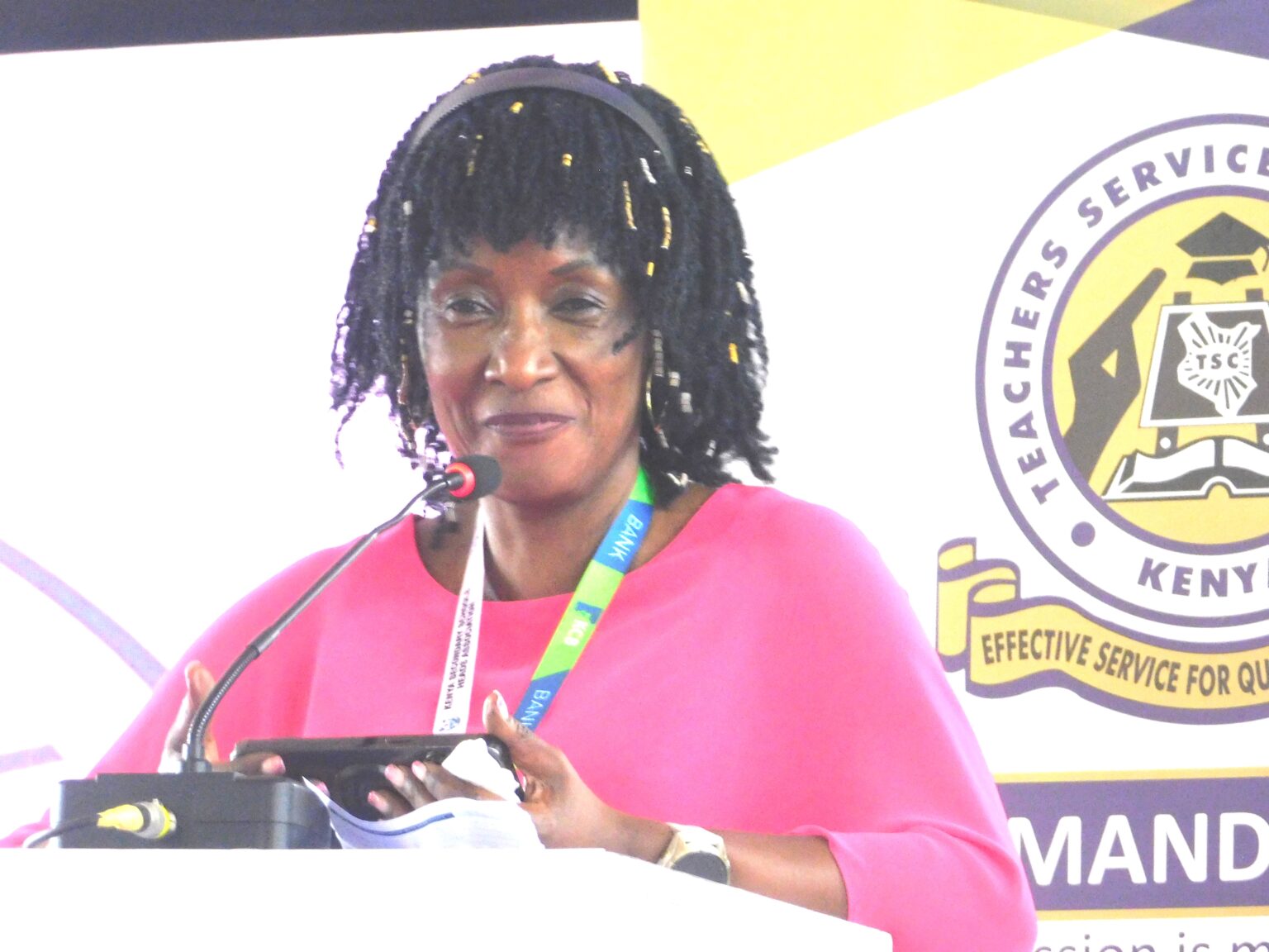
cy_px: 476
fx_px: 10778
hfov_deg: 6.7
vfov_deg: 5.1
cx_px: 634
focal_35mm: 294
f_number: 5.7
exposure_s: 1/20
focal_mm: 52.2
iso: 800
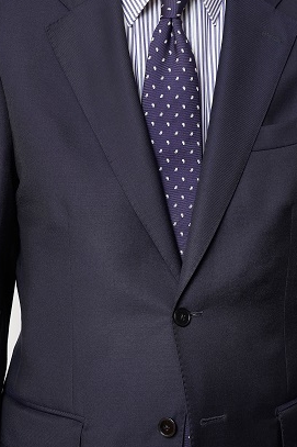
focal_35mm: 120
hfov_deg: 11.4
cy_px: 108
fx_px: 1486
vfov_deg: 17.0
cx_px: 161
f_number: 8
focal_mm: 57
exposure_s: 1/160
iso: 500
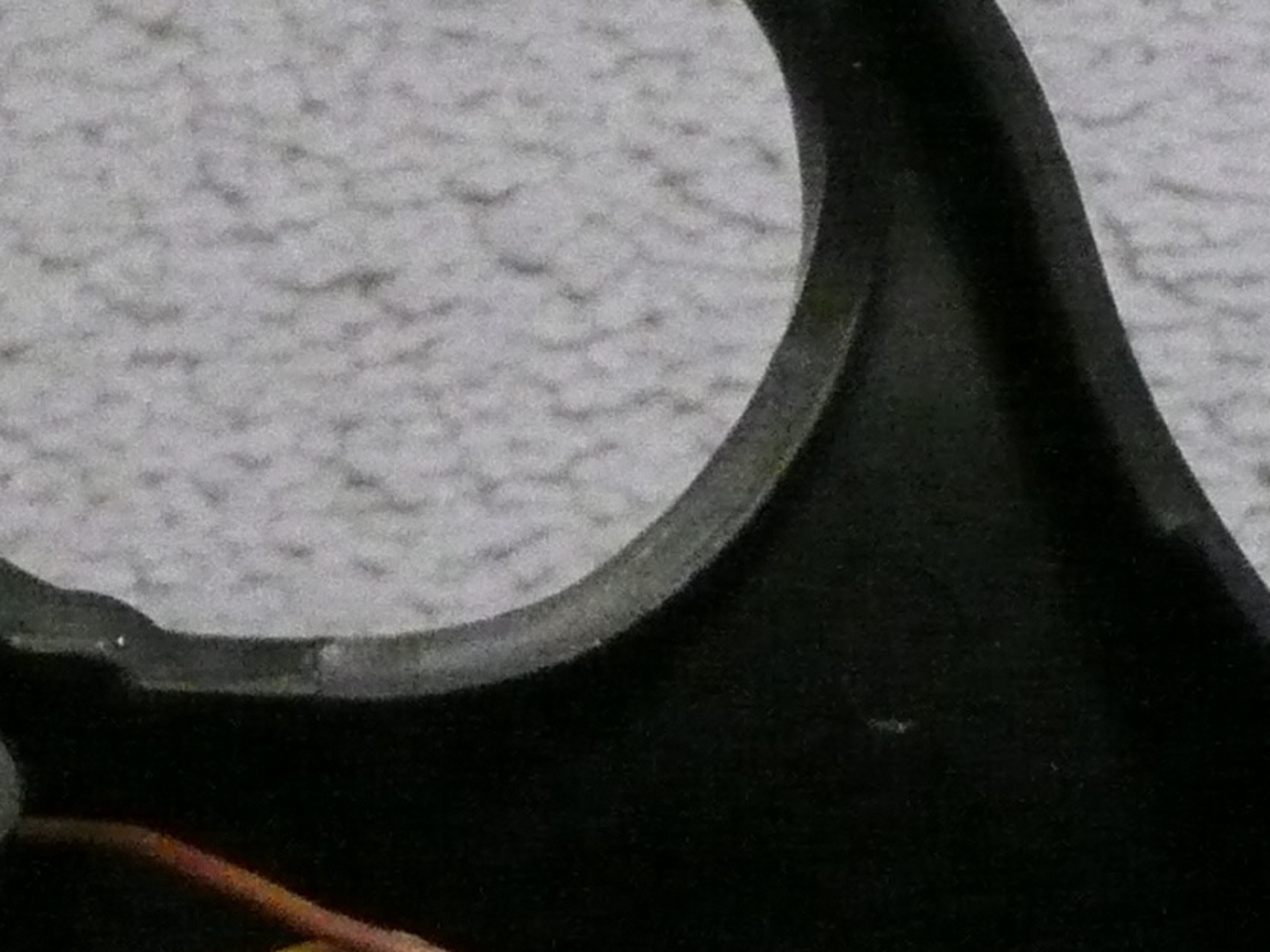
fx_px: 4621
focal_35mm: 126
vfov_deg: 11.5
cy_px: 1202
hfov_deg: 14.9
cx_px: -394
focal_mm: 6.2
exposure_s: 1/13
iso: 1250
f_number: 3.8
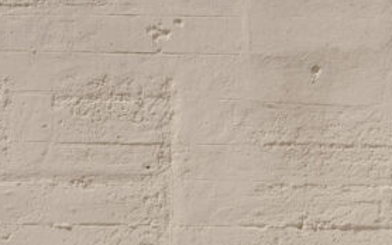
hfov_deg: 8.7
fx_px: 2512
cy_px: 389
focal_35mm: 235
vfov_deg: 5.5
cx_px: 605
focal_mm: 80
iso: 500
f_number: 16
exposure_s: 1/600
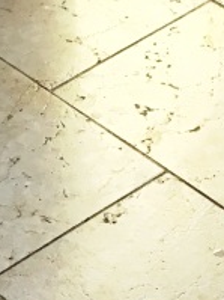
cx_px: 21
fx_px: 1287
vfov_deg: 11.1
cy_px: 733
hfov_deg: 9.9
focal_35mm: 149
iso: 40
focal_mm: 4.15
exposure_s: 1/33
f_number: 2.2
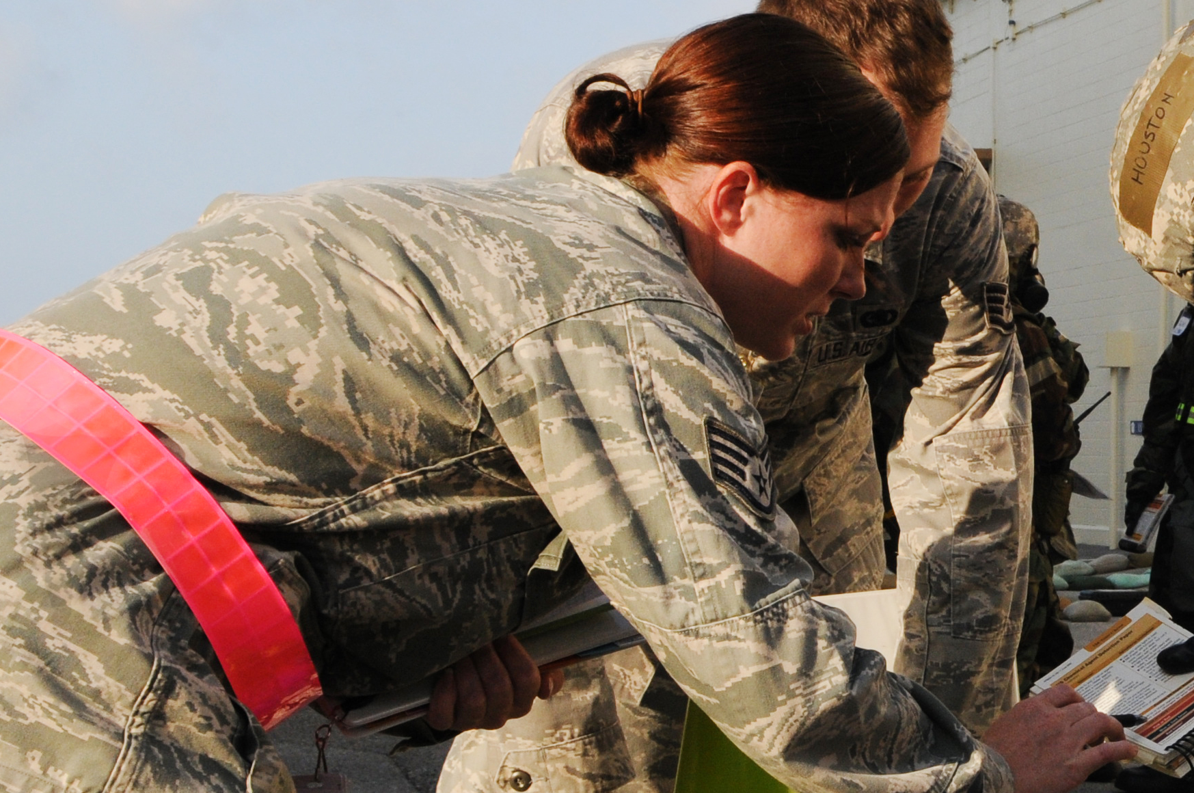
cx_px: 1217
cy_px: 323
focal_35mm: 81
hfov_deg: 23.9
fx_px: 2683
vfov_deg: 16.8
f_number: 10
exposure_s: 1/400
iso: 400
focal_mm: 22
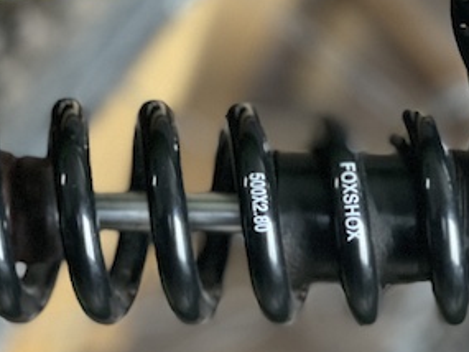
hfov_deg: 13.5
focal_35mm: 146
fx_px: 1979
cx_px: 331
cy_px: 133
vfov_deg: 10.2
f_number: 2
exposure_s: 1/35
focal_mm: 6
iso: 500
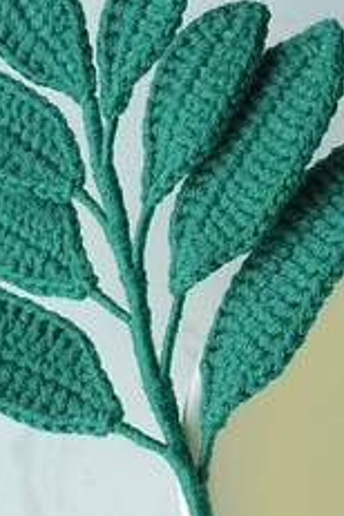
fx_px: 2780
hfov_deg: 7.1
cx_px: 287
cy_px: 476
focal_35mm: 194
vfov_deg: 10.5
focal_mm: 70
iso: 2000
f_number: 16
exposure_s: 1/160
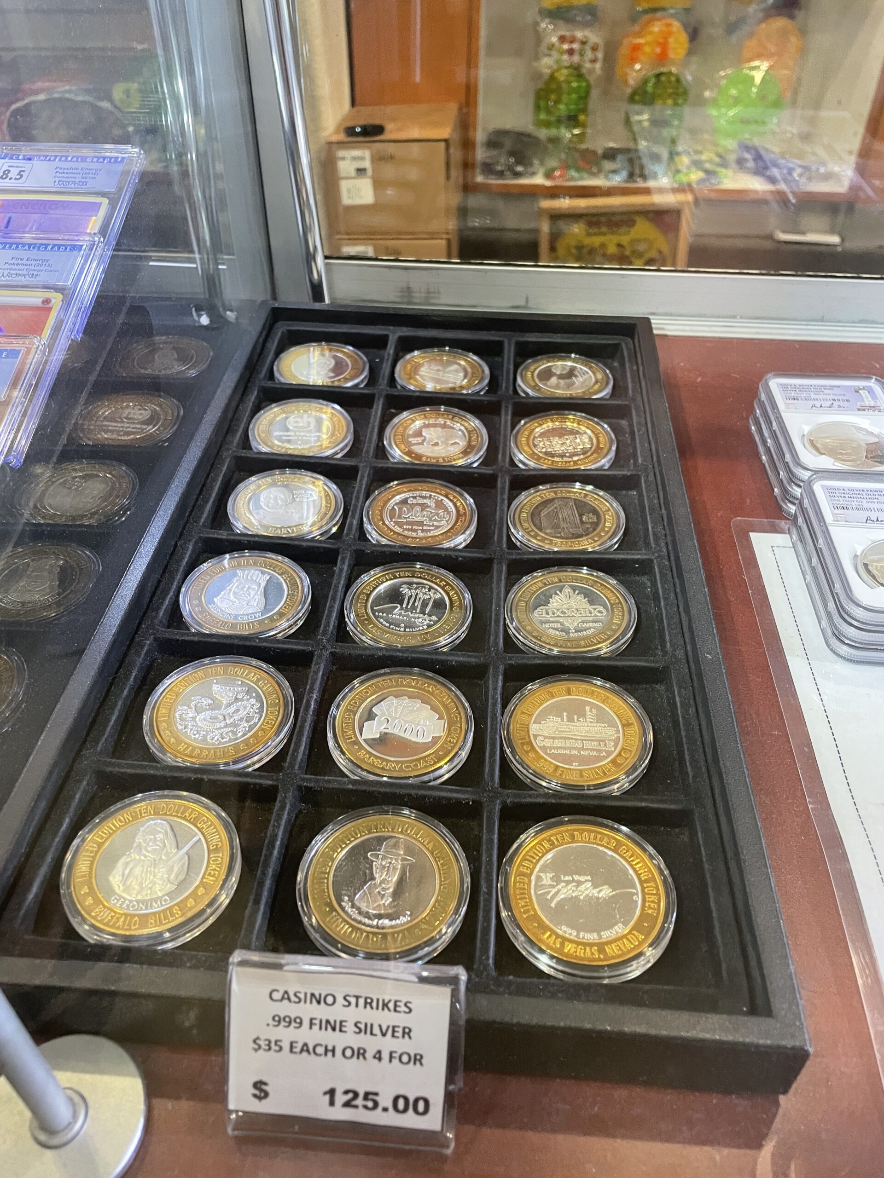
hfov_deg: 53.1
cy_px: 589
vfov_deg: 67.3
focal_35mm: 26
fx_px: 885
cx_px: 442
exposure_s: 1/60
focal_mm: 4.2
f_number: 1.6
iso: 250
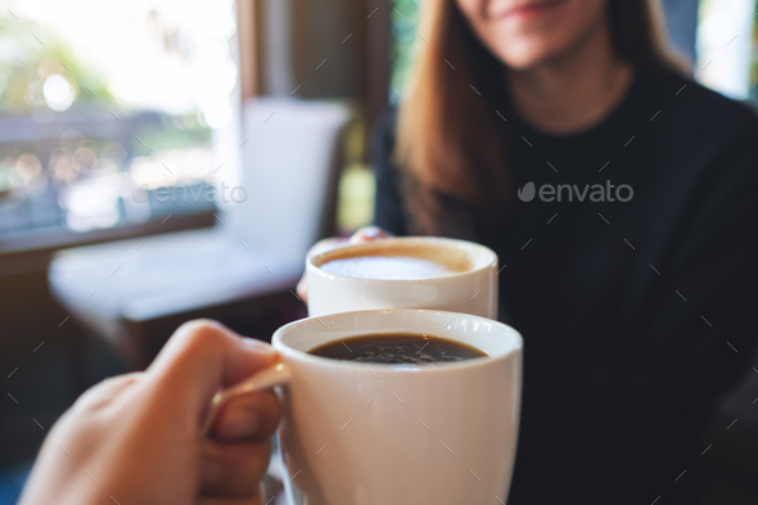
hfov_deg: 54.4
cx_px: 379
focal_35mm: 35
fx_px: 737
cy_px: 252
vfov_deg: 37.8
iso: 200
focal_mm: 23
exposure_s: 1/45
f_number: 2
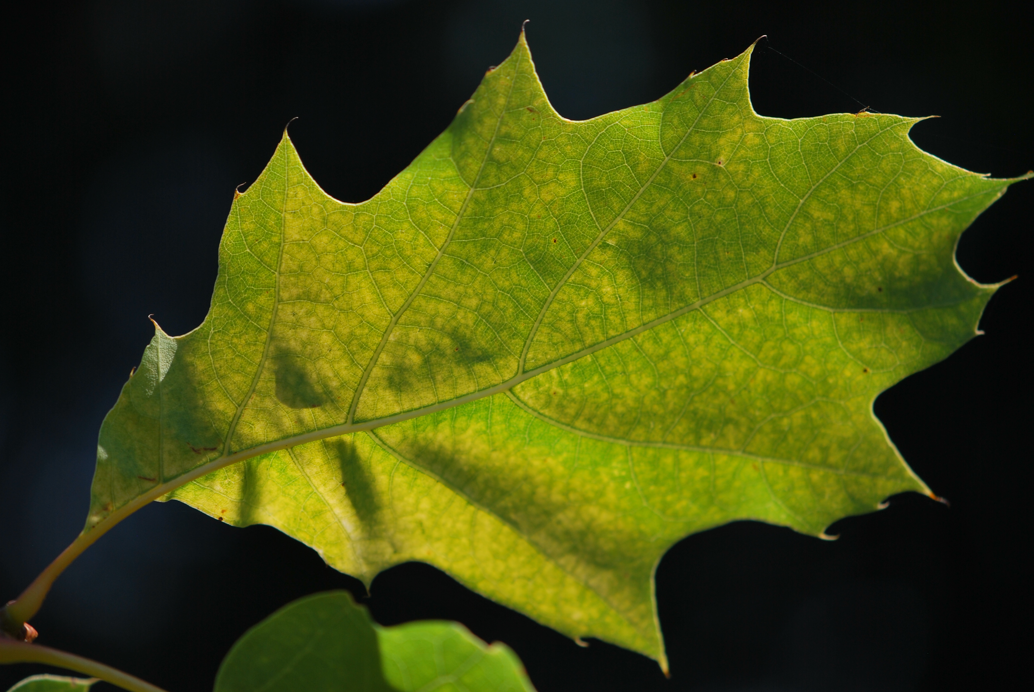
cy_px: 346
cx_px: 517
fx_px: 3666
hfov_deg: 16.1
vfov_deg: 10.8
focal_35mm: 128
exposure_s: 1/1000
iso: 100
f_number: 4
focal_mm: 85
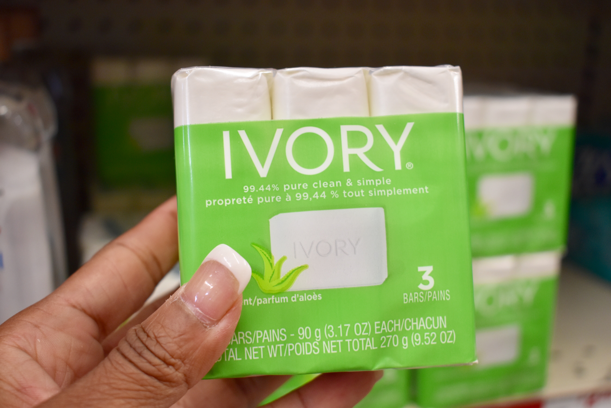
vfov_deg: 28.1
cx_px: 306
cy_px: 204
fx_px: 815
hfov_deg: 41.1
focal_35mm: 48
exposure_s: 1/60
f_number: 4.5
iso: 800
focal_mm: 32
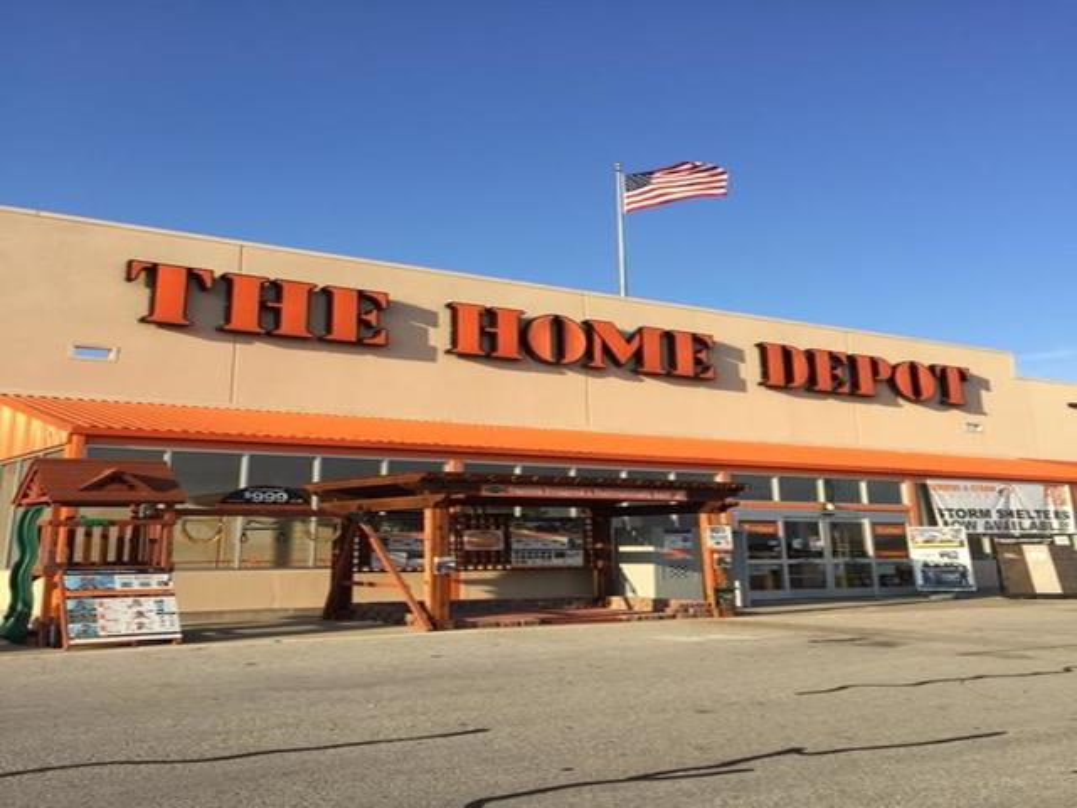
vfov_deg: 48.2
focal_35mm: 29
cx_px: 538
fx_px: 902
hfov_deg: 61.7
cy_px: 404
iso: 32
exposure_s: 1/1130
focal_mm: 4.15
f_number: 2.2
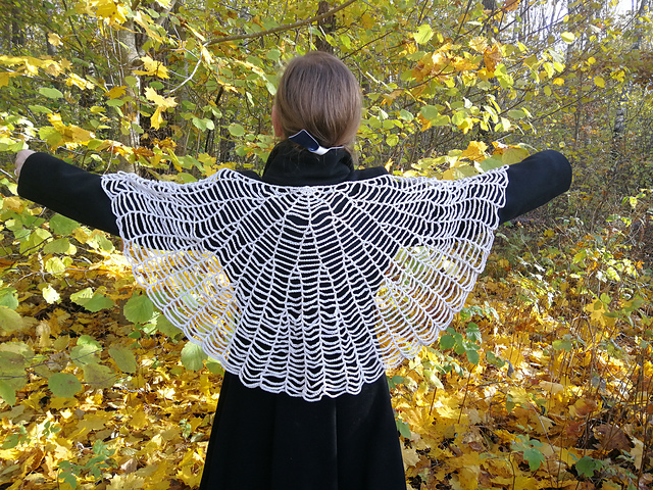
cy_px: 245
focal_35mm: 27
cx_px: 326
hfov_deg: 65.3
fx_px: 509
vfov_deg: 51.4
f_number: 2.2
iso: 80
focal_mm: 3.95
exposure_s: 1/100
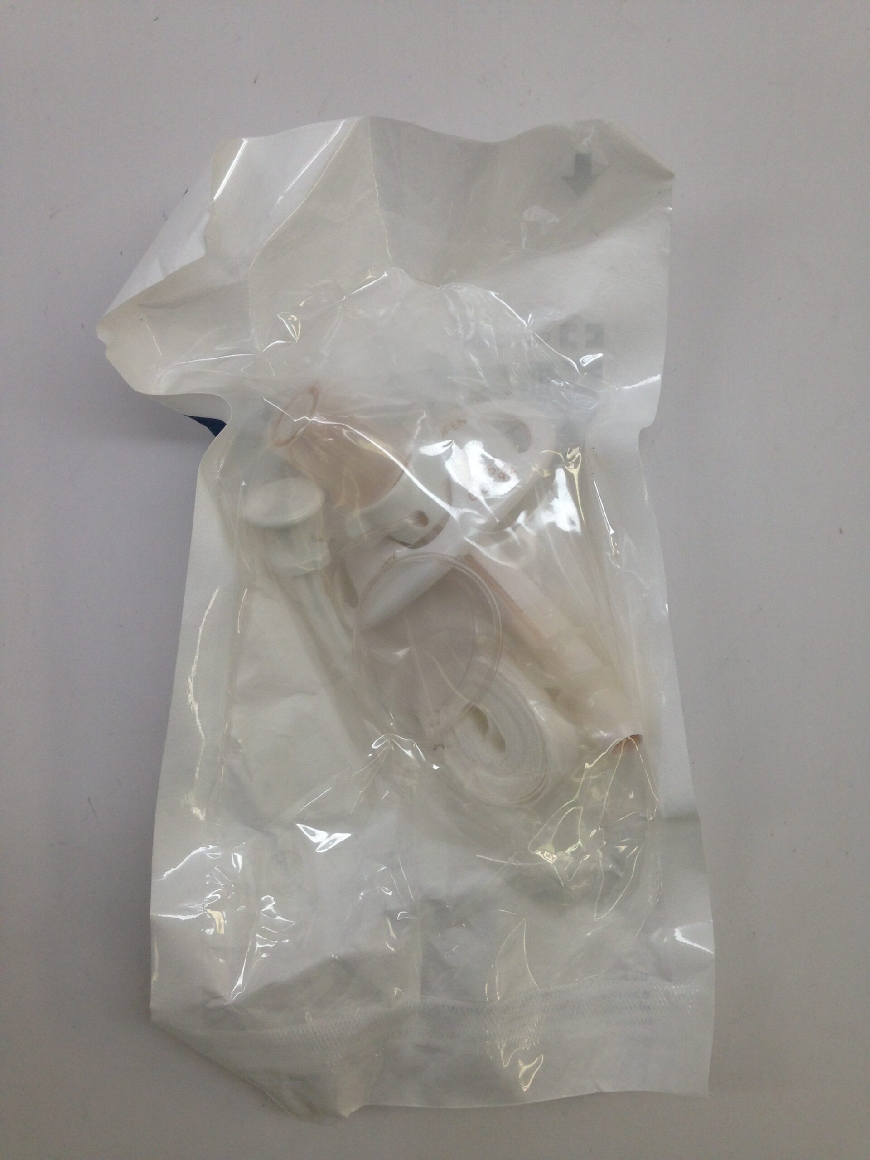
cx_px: 435
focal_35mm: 33
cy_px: 580
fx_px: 1106
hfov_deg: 42.9
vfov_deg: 55.4
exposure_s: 1/120
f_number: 2.4
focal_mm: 4.12
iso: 50
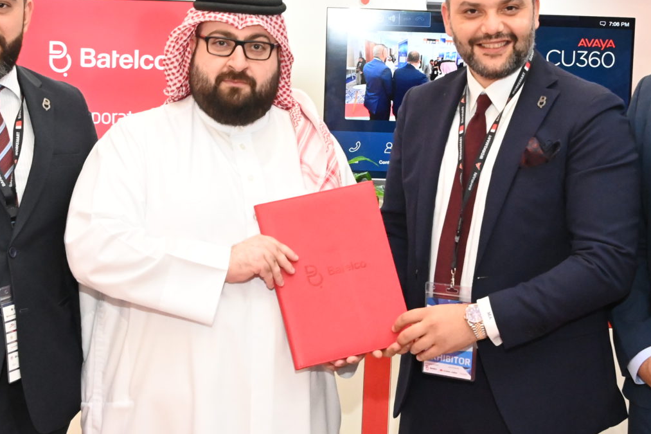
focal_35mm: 72
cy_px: 198
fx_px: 1302
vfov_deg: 18.9
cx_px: 350
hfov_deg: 28.1
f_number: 7.1
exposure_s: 1/250
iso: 10000
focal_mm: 32
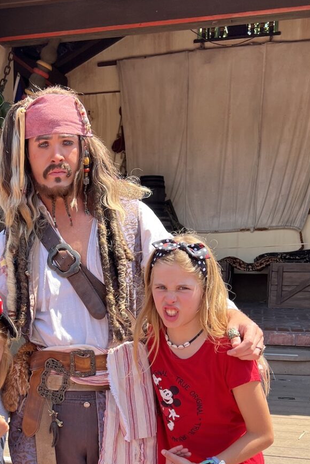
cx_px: 76
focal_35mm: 48
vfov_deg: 39.7
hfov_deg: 27.7
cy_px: 362
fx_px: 620
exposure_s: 1/887
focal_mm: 5.7
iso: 50
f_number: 1.5
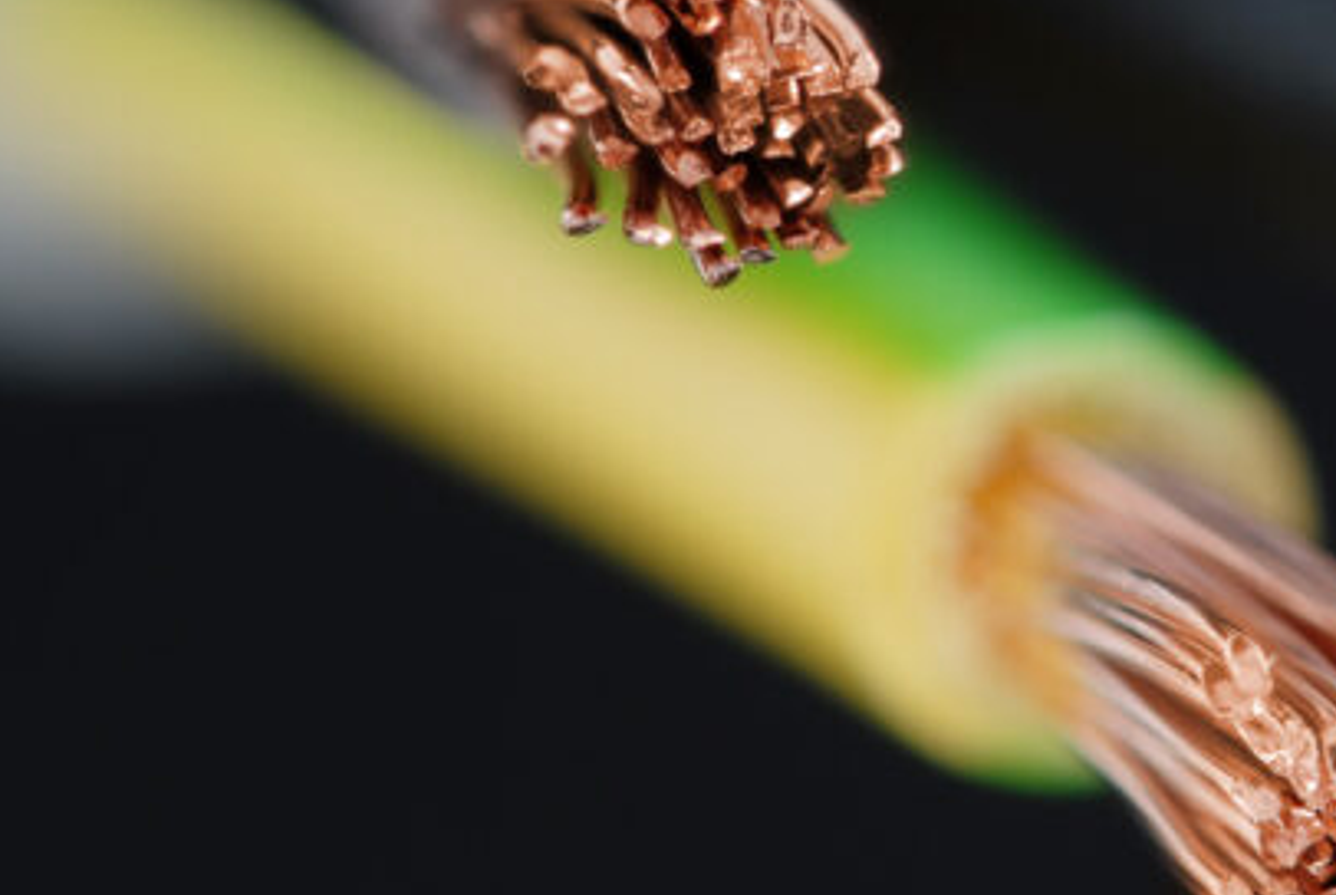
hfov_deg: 5.2
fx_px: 14764
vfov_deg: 3.5
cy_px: 87
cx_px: 1175
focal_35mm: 397
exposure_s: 1/250
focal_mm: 105
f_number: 13
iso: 100
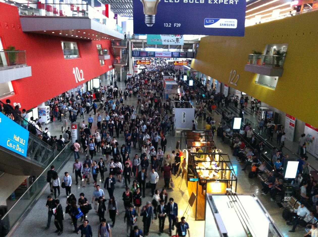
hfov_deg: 52.7
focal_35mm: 35
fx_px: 321
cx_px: 159
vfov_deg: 40.6
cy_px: 118
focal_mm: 3.85
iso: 320
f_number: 2.8
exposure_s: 1/15
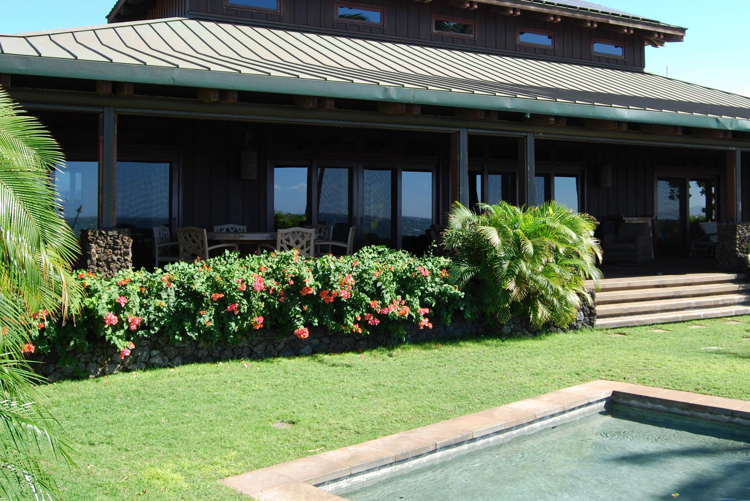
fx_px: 772
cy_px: 196
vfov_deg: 35.9
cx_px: 442
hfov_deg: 51.6
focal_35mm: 37
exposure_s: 1/160
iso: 100
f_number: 6.3
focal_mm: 18
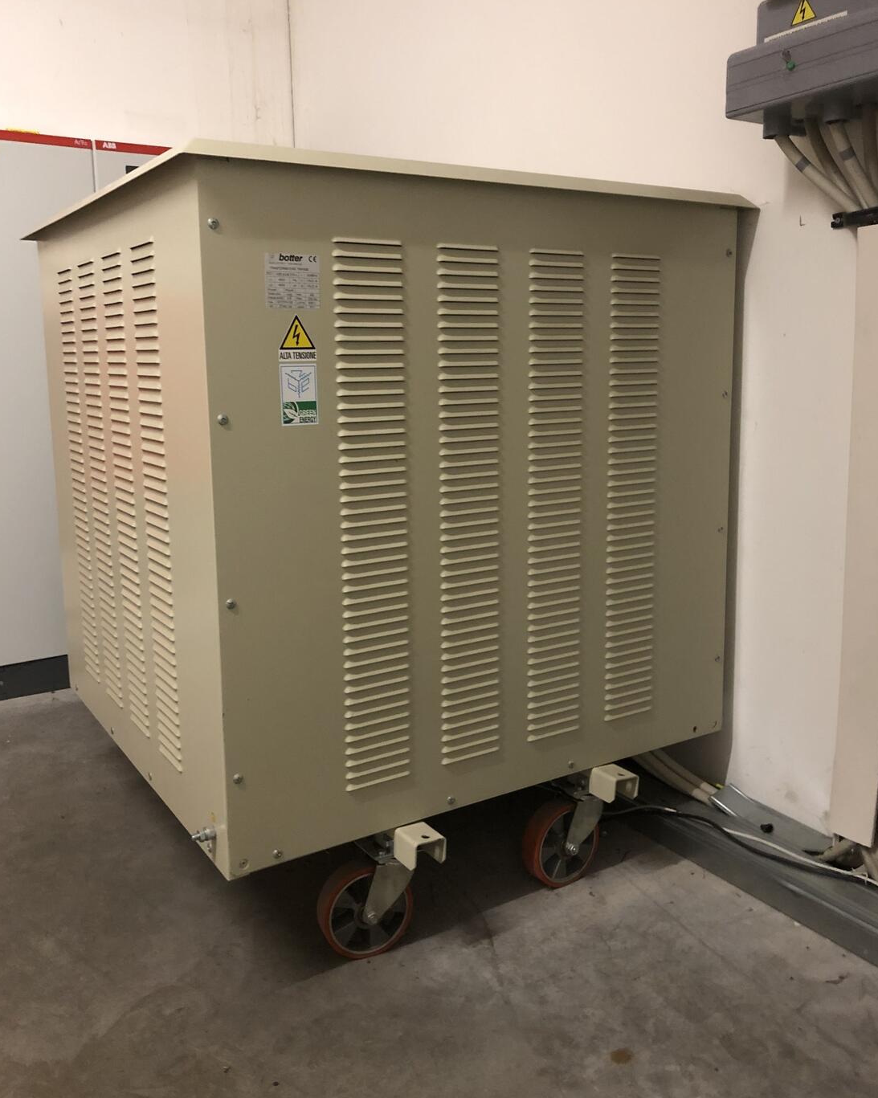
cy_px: 506
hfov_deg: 48.5
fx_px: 975
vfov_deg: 58.7
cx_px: 447
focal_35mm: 30
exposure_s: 1/7
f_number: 1.8
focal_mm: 3.99
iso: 80
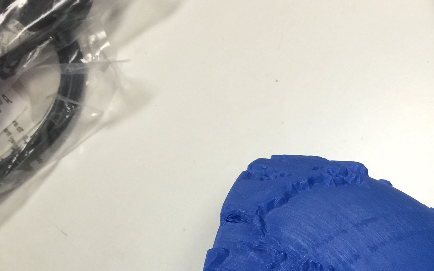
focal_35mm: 64
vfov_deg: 18.3
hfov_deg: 31.4
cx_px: 329
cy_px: 393
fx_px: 757
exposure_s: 1/30
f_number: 2.2
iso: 50
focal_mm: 4.15
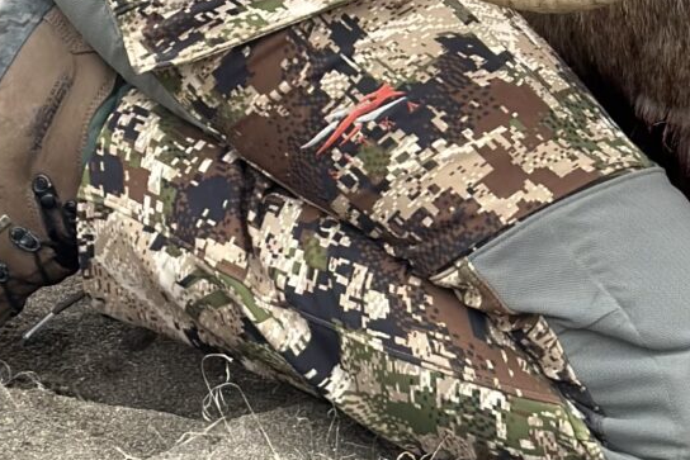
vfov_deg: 7.0
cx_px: 610
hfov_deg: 10.9
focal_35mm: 188
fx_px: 3604
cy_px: -583
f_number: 1.78
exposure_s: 1/168
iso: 80
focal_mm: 6.86
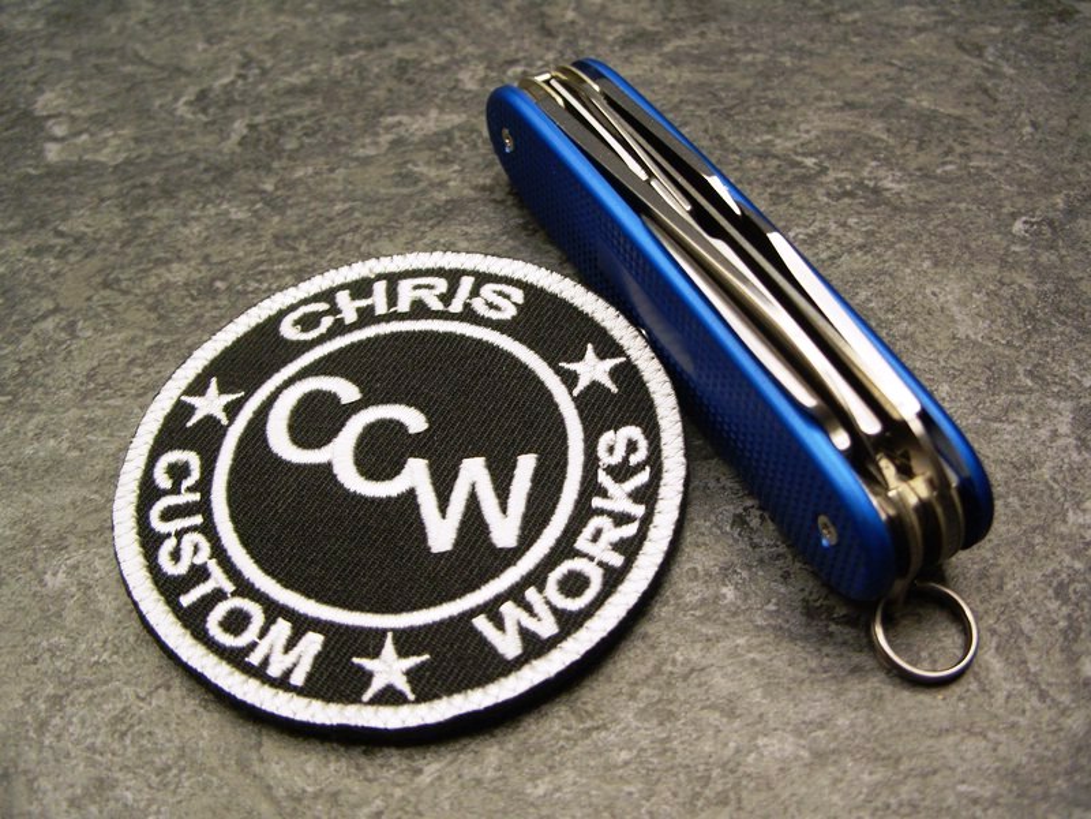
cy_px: 410
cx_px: 546
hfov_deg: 52.6
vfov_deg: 40.7
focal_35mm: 35
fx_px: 1103
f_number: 2.8
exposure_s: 1/45
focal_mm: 7.8
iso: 100
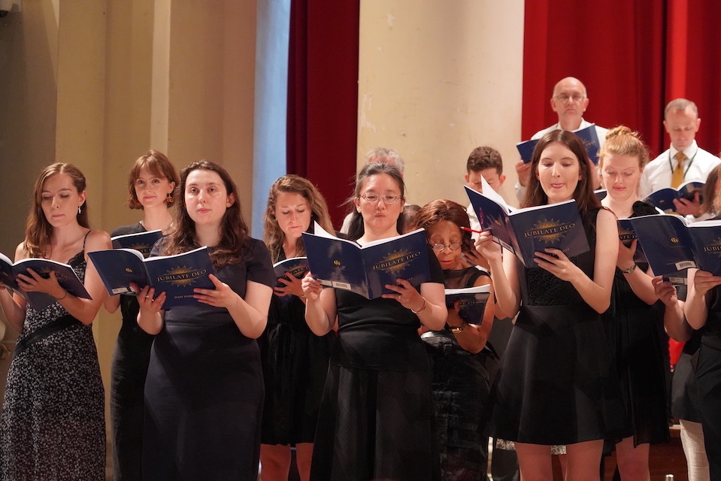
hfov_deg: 24.8
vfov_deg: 16.7
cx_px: 360
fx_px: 1643
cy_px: 240
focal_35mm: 82
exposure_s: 1/160
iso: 8000
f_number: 4
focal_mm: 82
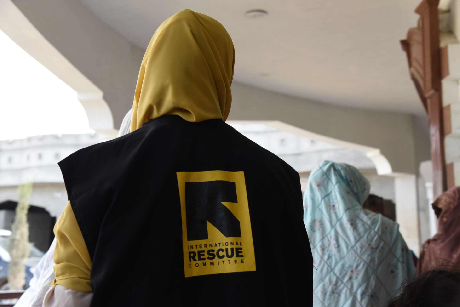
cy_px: 154
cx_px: 230
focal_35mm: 48
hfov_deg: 41.1
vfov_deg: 28.1
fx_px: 614
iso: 1600
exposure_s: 1/1000
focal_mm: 48
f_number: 5
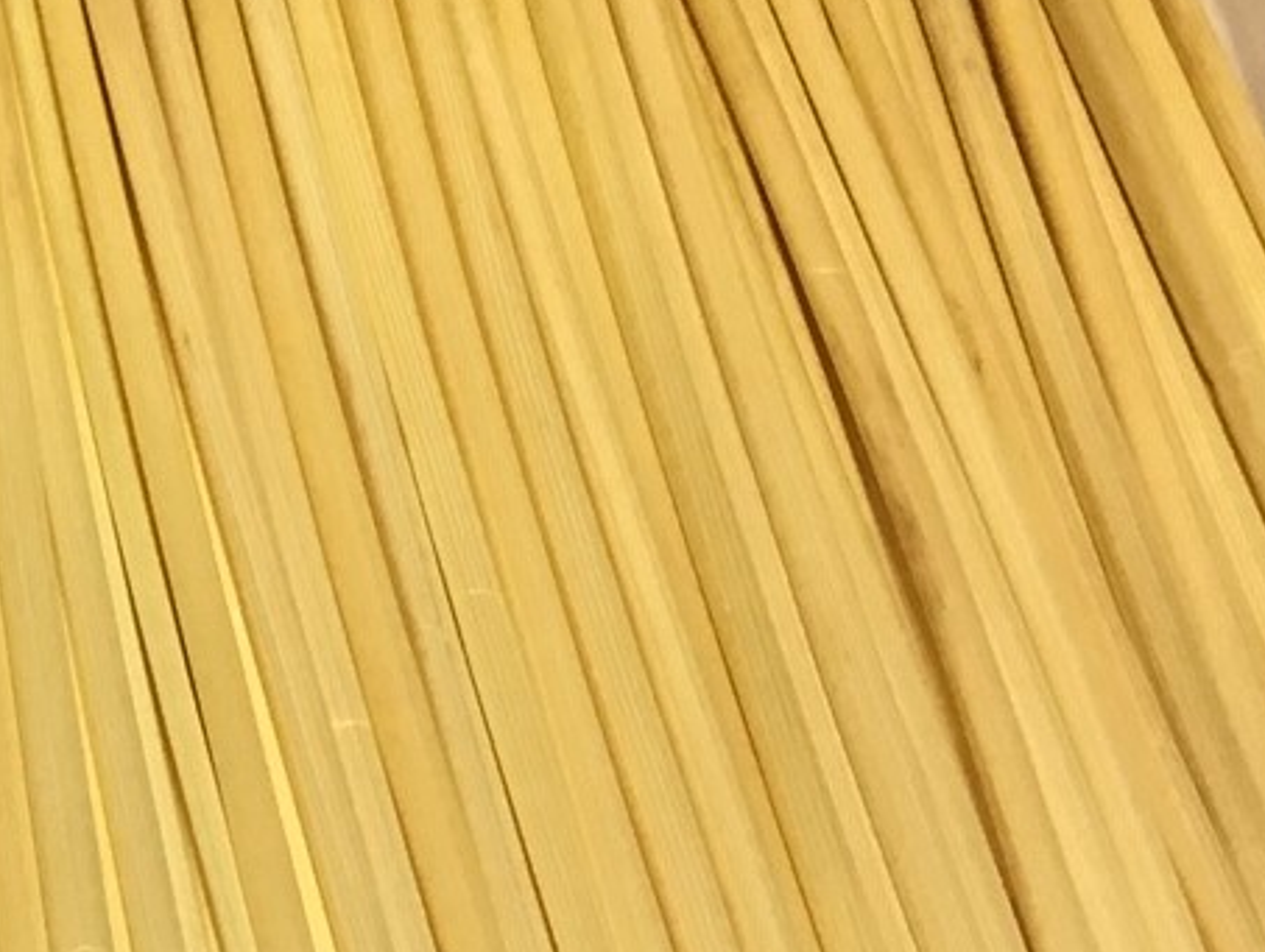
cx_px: 289
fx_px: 2415
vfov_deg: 22.2
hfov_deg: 28.8
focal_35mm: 66
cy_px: 660
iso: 80
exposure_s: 1/30
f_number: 2.2
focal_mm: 4.15
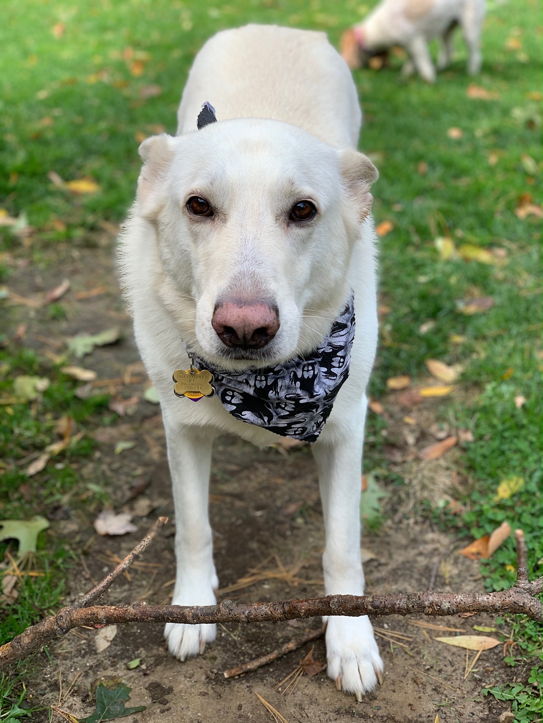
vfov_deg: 36.8
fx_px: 1088
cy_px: 362
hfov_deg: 28.0
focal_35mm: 52
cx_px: 272
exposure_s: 1/123
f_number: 2.4
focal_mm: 6
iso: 16
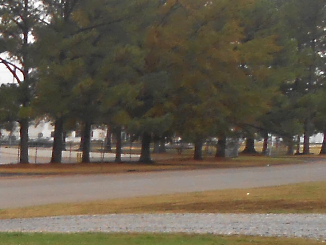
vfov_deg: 11.5
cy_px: 358
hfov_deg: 12.6
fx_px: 1168
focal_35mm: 124
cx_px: -444
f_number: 3.5
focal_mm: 4.6
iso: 80
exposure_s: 1/50
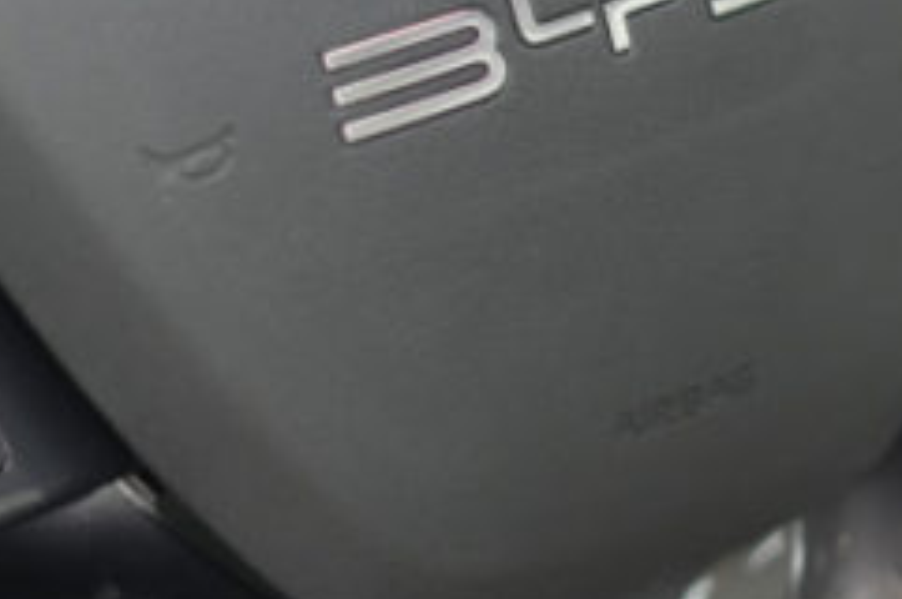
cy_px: 22
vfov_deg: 5.1
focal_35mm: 268
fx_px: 6706
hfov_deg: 7.7
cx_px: 569
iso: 1000
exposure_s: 1/85
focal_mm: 56
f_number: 2
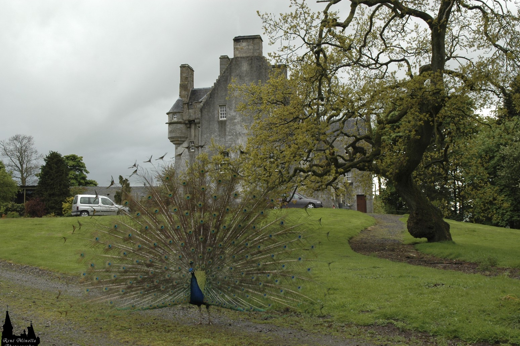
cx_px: 262
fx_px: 614
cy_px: 178
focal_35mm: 43
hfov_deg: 45.9
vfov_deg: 31.5
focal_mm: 27
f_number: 7.1
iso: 200
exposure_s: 1/200
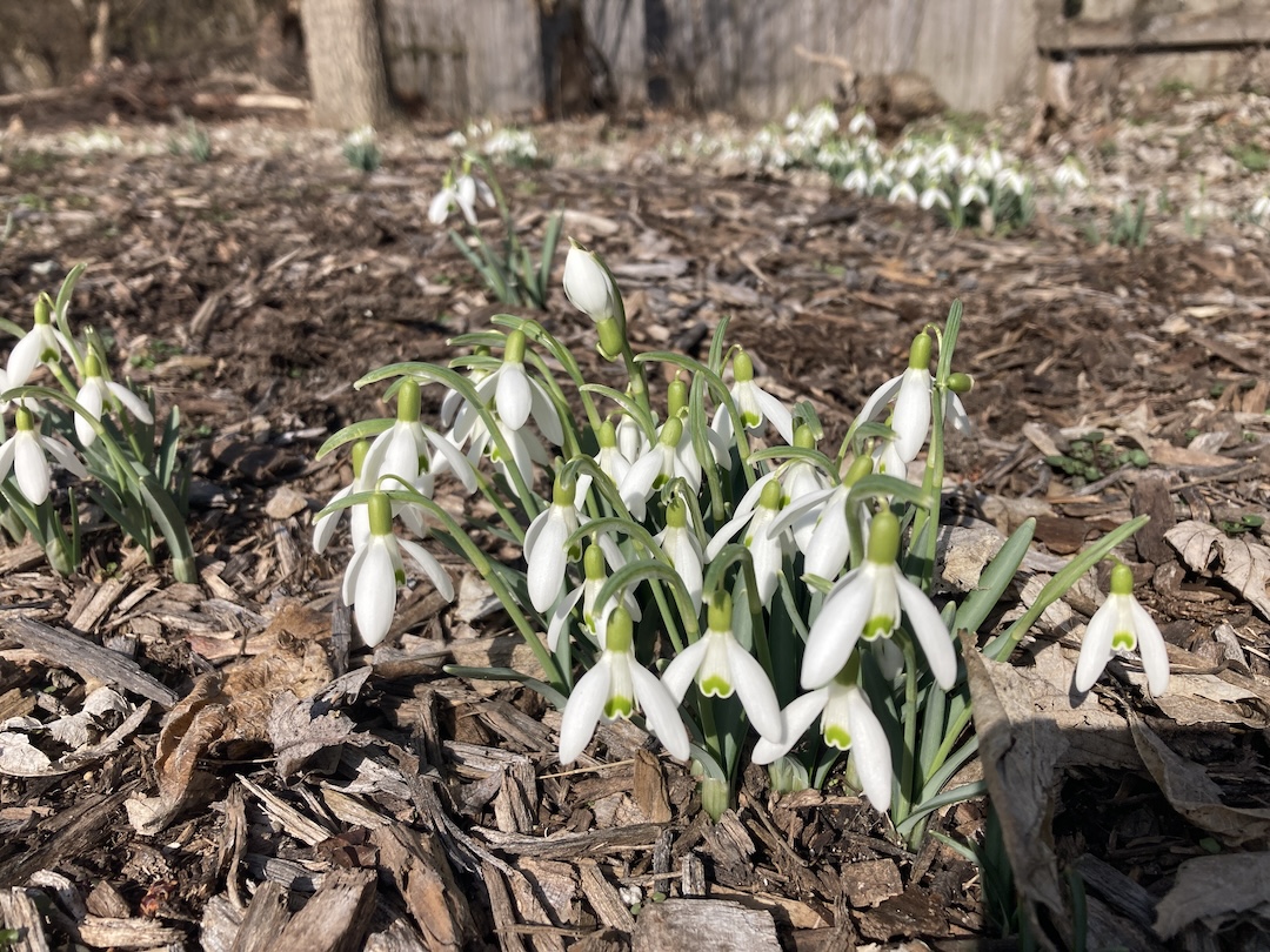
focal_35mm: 28
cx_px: 635
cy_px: 476
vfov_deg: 49.7
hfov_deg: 63.4
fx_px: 1027
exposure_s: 1/2404
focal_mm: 3.99
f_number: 1.8
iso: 25
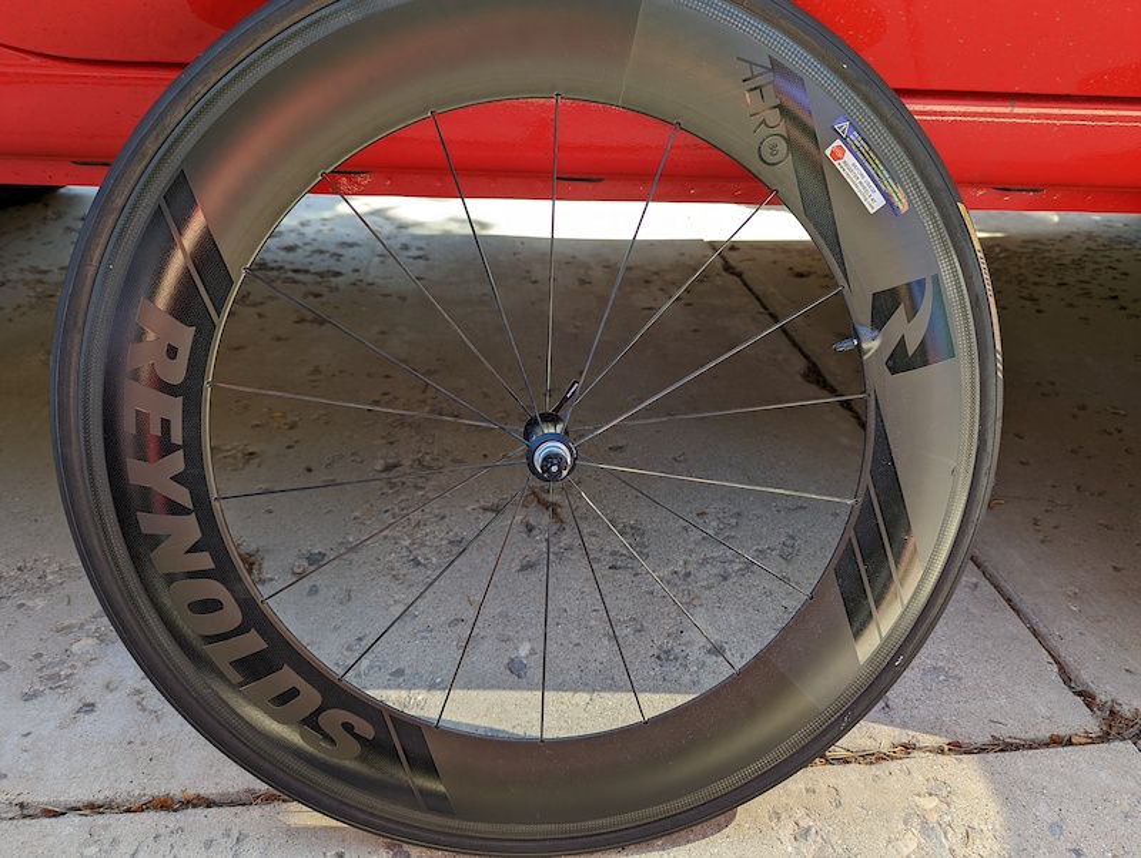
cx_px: 570
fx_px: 792
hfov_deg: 71.5
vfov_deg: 56.9
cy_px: 429
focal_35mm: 24
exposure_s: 1/164
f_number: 1.85
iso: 37
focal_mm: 6.81
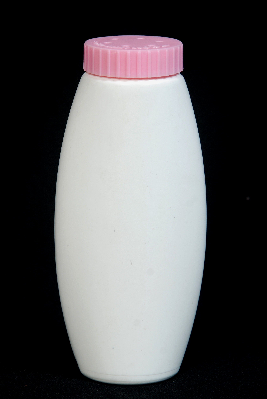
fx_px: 1747
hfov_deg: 8.7
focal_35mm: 158
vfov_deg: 13.0
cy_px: 200
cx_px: 134
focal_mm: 105
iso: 200
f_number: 9
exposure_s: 1/160
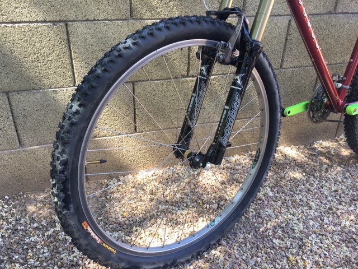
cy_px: 134
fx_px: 300
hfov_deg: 61.7
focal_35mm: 29
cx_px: 179
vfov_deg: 48.2
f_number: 2.2
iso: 32
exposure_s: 1/60
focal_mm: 4.15
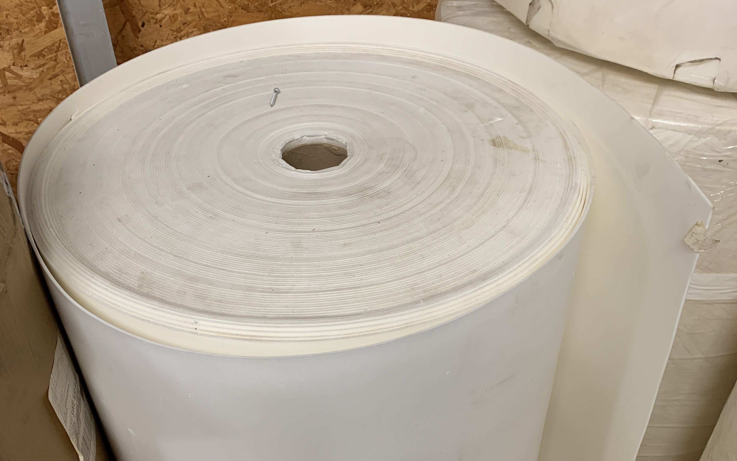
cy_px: 315
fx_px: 743
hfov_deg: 52.7
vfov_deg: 34.1
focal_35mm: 37
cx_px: 367
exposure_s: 1/50
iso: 80
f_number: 1.8
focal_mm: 4.25
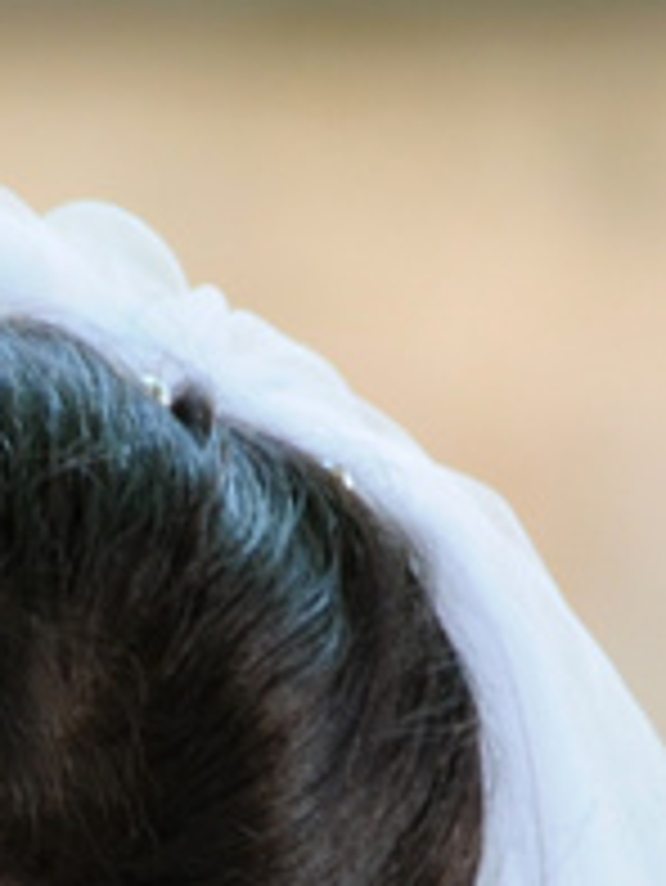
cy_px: 2096
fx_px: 32416
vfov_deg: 1.6
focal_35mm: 1265
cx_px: -819
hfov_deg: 1.2
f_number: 5.6
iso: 400
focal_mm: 240
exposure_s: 1/40
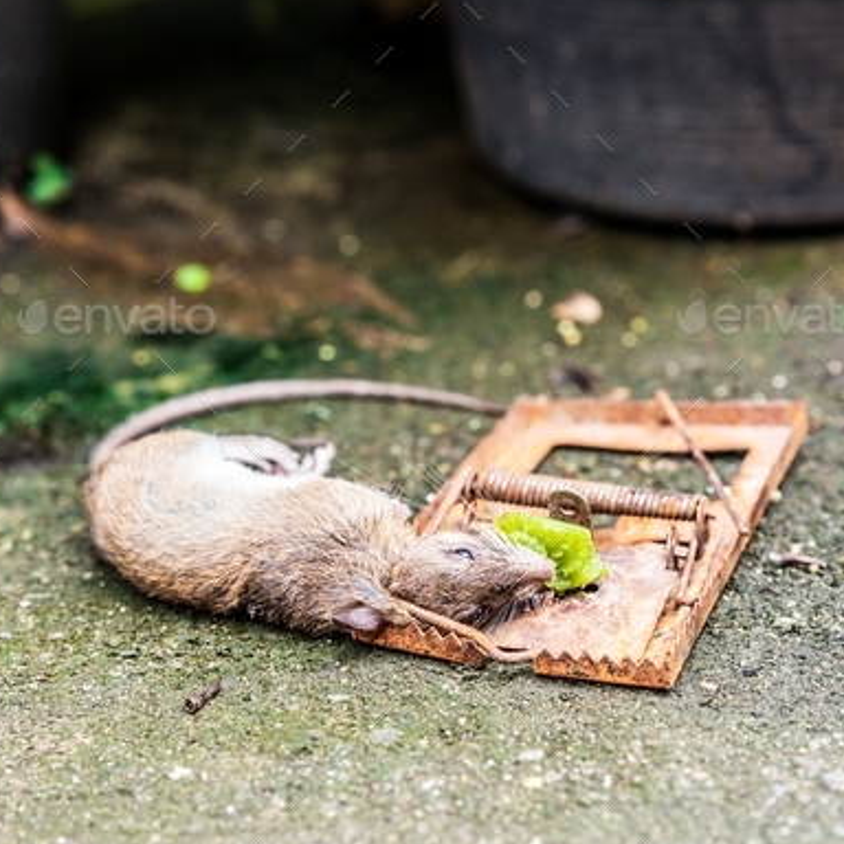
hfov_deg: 15.7
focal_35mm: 111
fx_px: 3062
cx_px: 440
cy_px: 421
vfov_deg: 15.7
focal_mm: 85
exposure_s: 1/100
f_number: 4
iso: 320
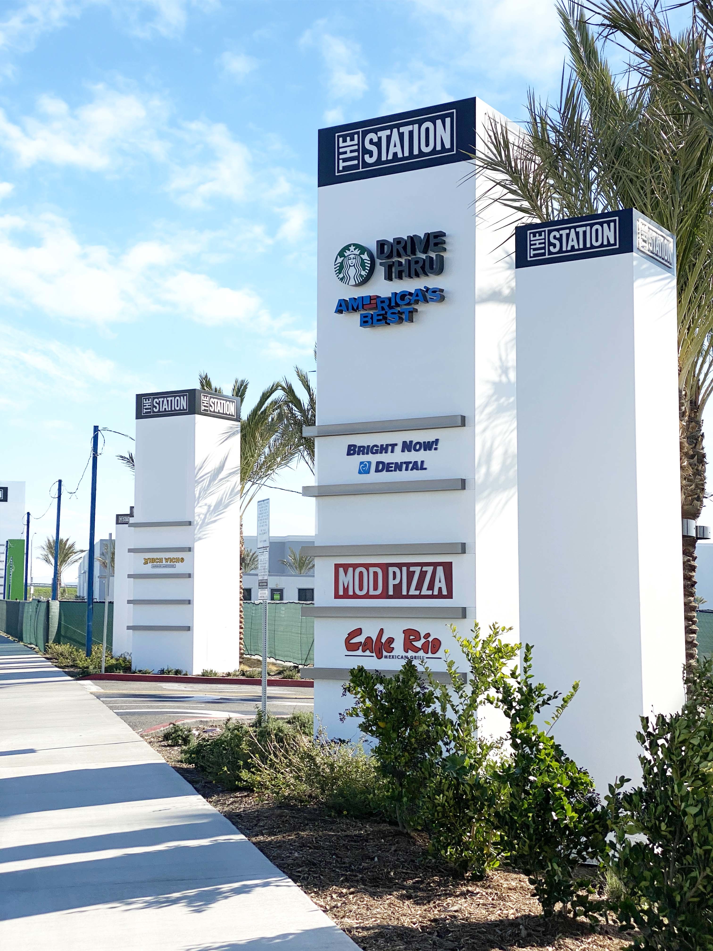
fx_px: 1428
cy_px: 476
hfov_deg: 28.0
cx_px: 356
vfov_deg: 36.8
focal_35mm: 52
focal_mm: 6
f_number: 2
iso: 20
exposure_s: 1/1712
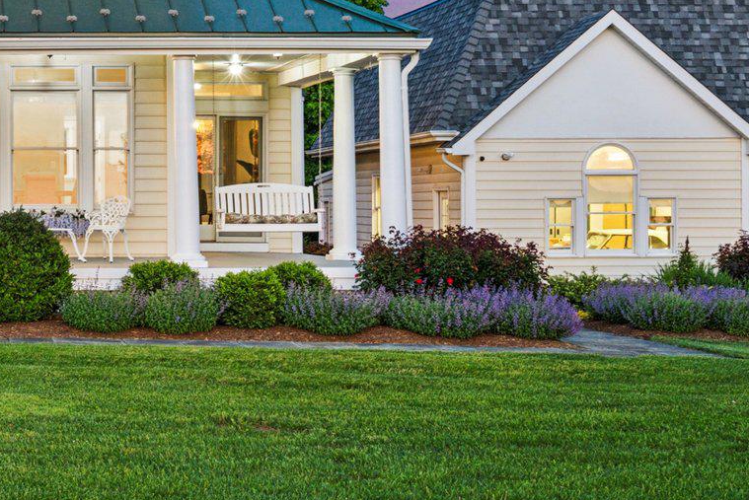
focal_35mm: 89
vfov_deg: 15.3
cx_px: -135
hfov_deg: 21.3
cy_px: 104
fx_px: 1853
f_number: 9
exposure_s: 1/1.25
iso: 200
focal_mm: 33
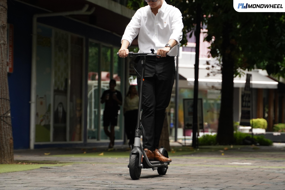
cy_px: 95
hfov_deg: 18.3
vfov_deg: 12.2
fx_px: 887
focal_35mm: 112
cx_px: 142
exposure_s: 1/3200
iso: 1600
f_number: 2.8
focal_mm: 75
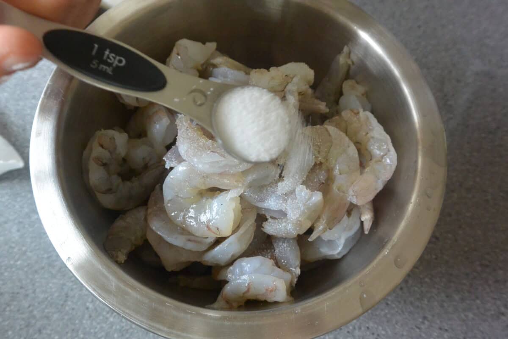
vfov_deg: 41.1
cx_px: 254
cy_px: 170
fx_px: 452
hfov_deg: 58.7
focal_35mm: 32
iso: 800
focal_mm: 12.2
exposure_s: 1/60
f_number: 3.8
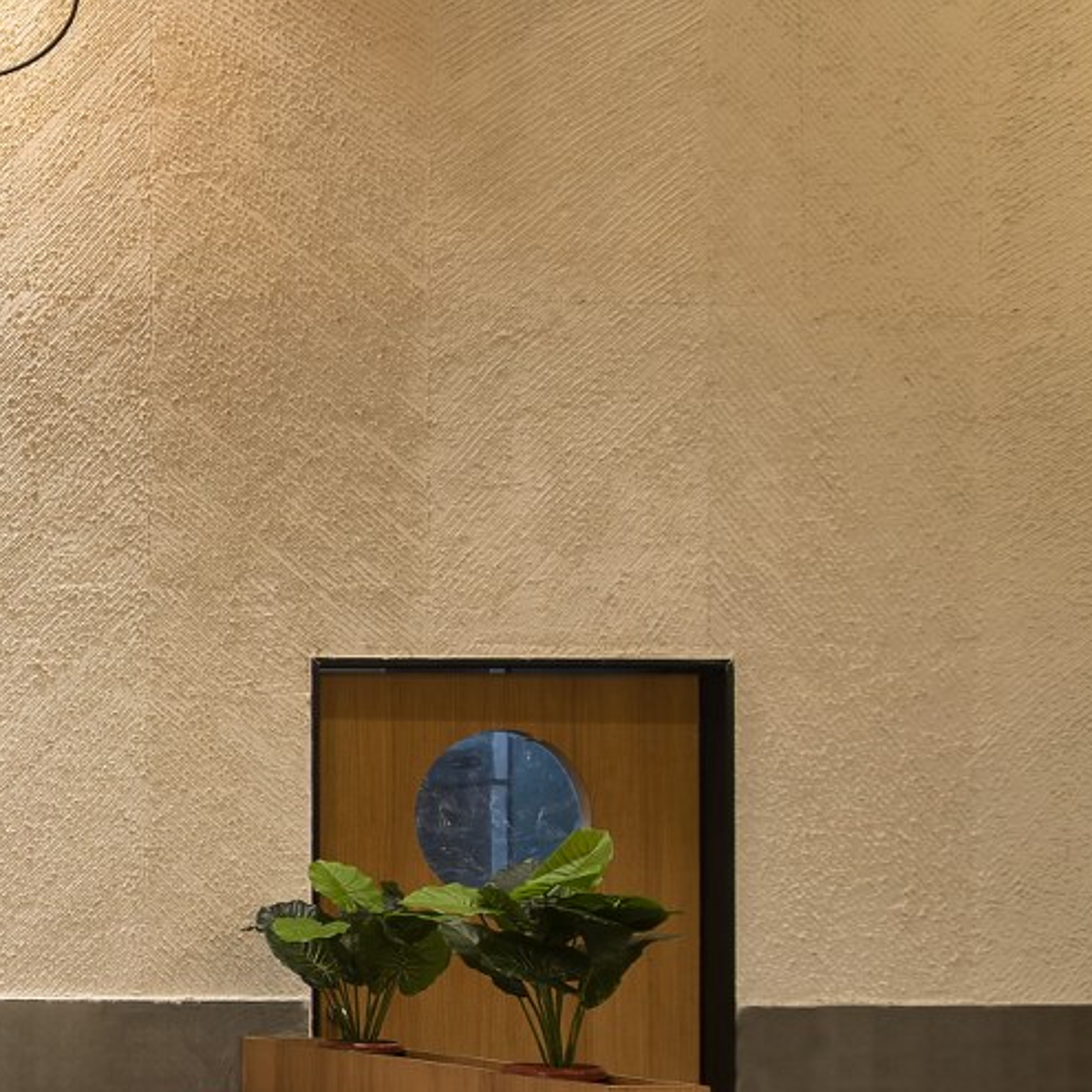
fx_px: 2356
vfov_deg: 25.6
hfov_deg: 21.1
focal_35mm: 66
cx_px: -649
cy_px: 876
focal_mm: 24
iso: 100
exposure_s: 1/5
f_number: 11
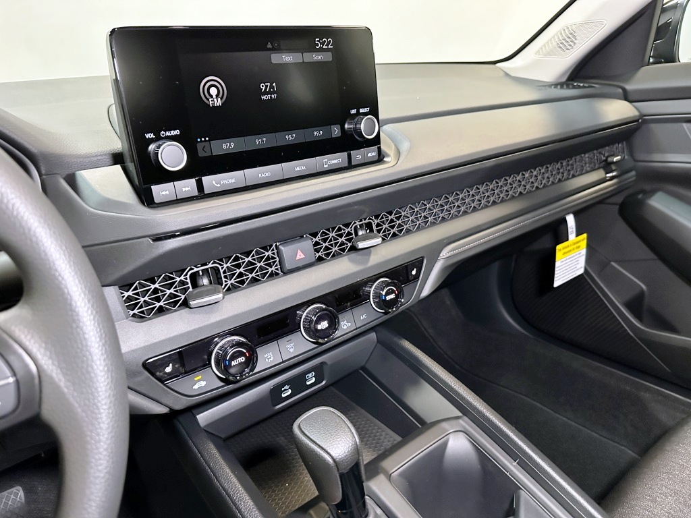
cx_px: 346
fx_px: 479
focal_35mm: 24
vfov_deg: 56.8
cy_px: 259
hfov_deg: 71.6
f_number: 1.78
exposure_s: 1/40
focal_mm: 6.86
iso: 1000
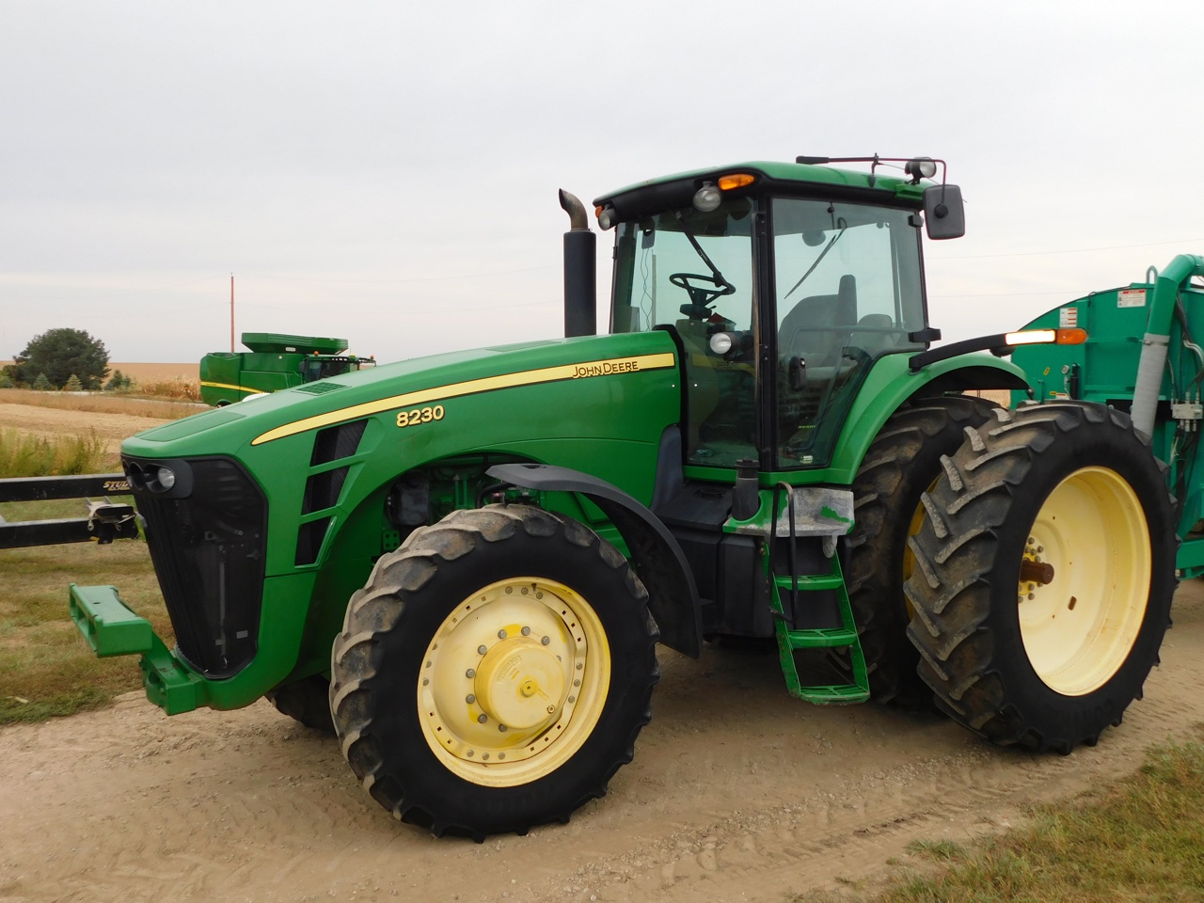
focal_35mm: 30
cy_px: 452
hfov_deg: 60.0
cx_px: 602
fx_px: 1043
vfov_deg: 46.8
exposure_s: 1/500
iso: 125
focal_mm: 5.3
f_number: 3.2
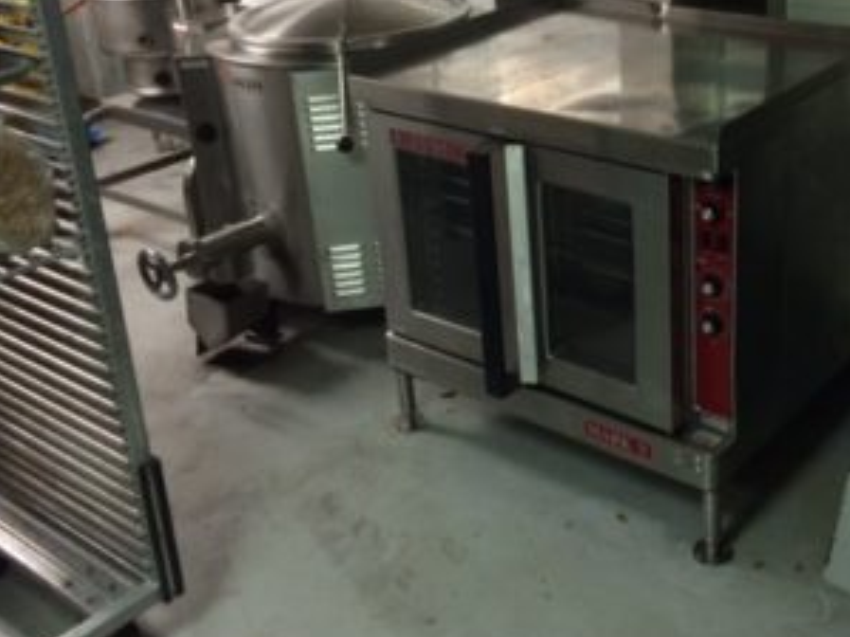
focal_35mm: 46
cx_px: 620
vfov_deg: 31.1
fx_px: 1129
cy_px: 179
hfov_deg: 40.3
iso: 250
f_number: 2.2
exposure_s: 1/30
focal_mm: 4.15
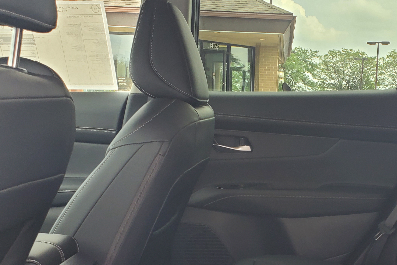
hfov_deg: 37.4
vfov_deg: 25.8
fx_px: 573
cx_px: 287
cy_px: 190
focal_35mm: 52
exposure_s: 1/120
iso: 100
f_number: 2.4
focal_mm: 4.3
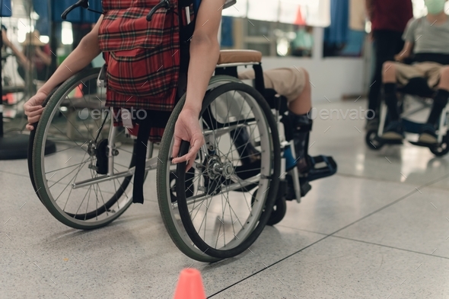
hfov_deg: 37.9
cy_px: 150
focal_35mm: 52
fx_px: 655
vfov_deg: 25.7
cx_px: 224
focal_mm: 35
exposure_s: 1/200
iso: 320
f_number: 1.8
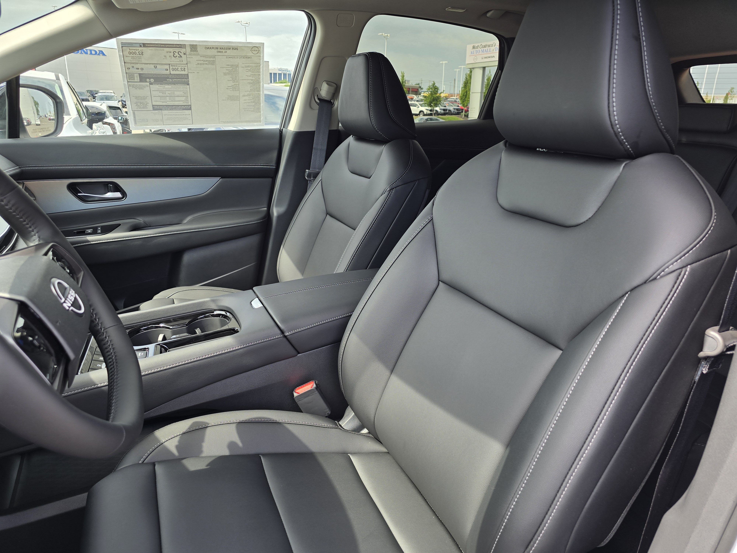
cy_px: 276
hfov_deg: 73.9
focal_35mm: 23
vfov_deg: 58.9
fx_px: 490
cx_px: 368
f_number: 1.7
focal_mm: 6.3
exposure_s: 1/180
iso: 16
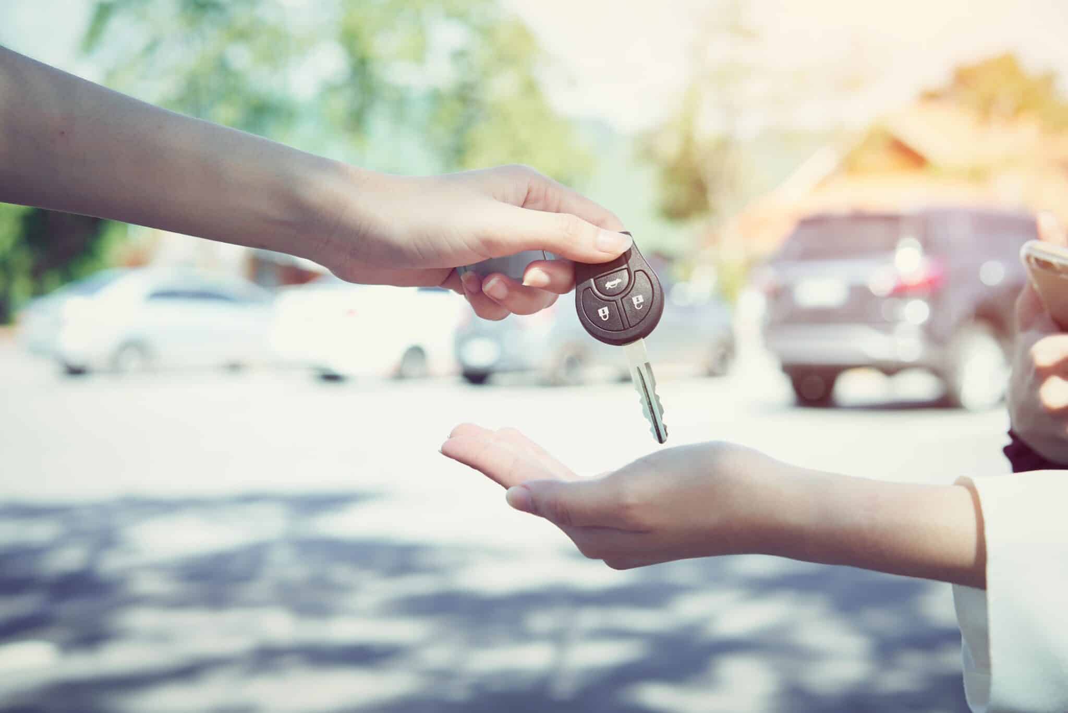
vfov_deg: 24.6
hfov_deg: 36.2
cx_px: 534
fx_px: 1632
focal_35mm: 55
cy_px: 356
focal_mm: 55
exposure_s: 1/125
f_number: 5
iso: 100
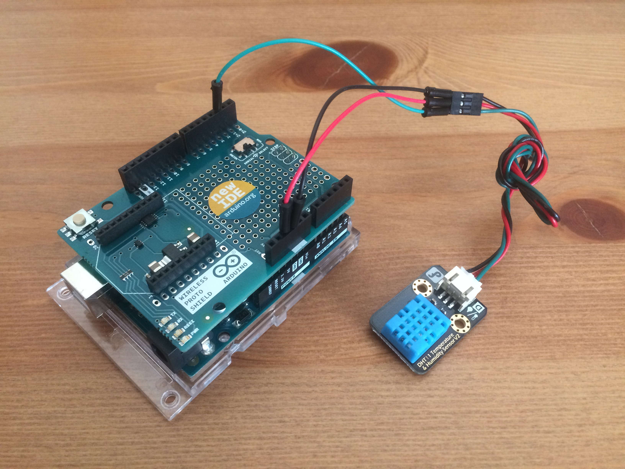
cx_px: 312
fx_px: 524
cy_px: 234
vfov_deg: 48.2
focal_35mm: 29
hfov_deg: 61.7
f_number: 2.2
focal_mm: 4.15
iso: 200
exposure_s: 1/30
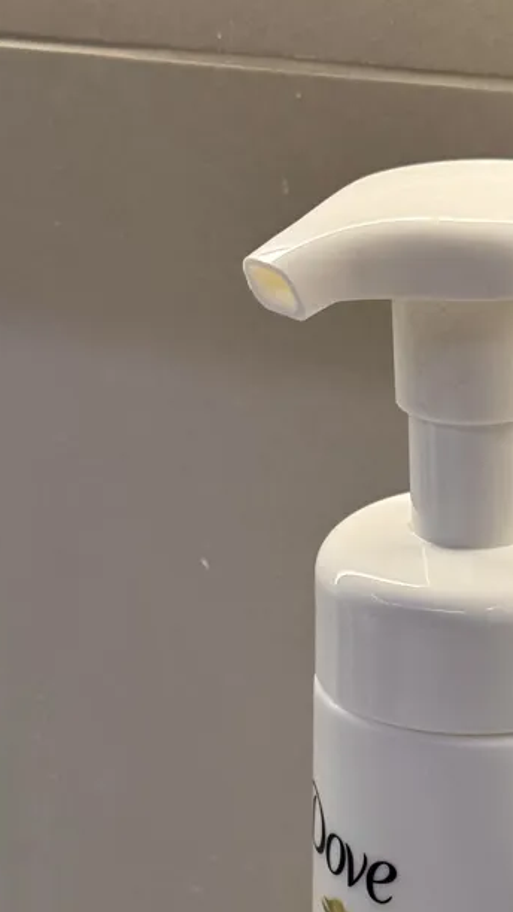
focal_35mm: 114
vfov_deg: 18.3
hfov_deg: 10.6
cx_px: 467
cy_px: 904
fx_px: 2758
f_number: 1.78
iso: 100
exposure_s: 1/93
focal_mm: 6.76
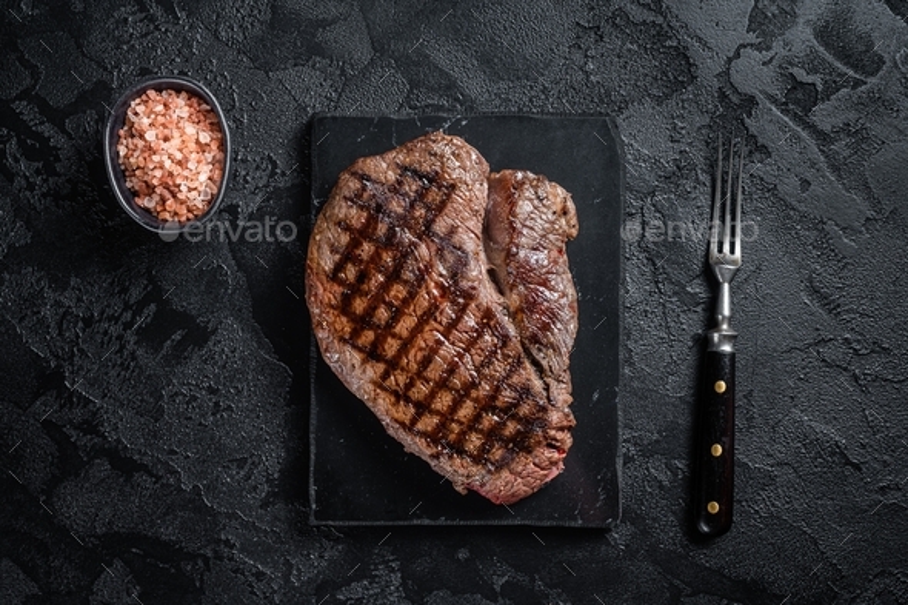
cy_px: 302
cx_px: 454
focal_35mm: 50
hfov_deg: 39.6
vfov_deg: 27.0
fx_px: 1261
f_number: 10
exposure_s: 1/125
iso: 200
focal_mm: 50
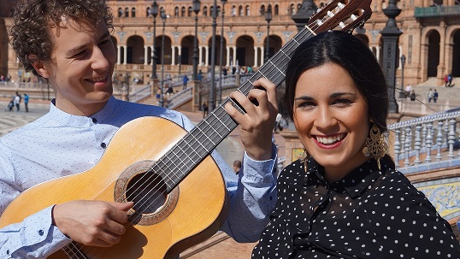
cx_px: 201
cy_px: 150
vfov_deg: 17.3
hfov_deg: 30.3
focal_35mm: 70
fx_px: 850
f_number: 9
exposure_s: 1/500
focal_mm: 35
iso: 100
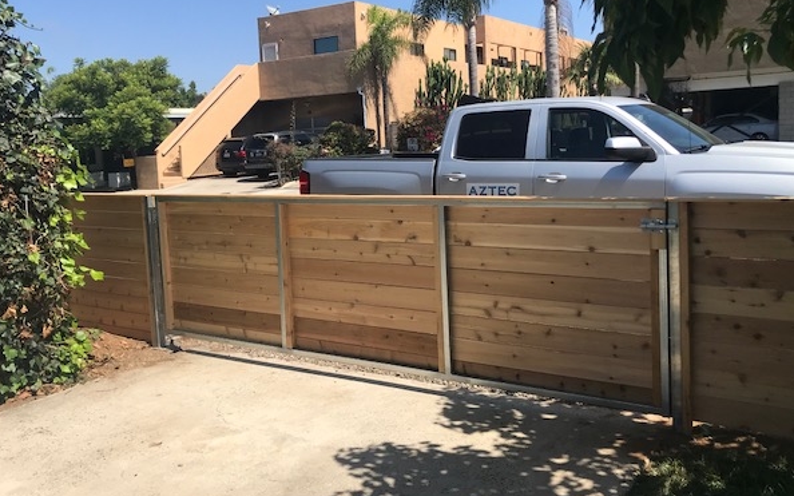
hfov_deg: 59.6
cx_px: 417
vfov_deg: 39.3
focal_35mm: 32
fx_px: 692
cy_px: 205
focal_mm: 3.99
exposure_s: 1/2227
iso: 20
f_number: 1.8
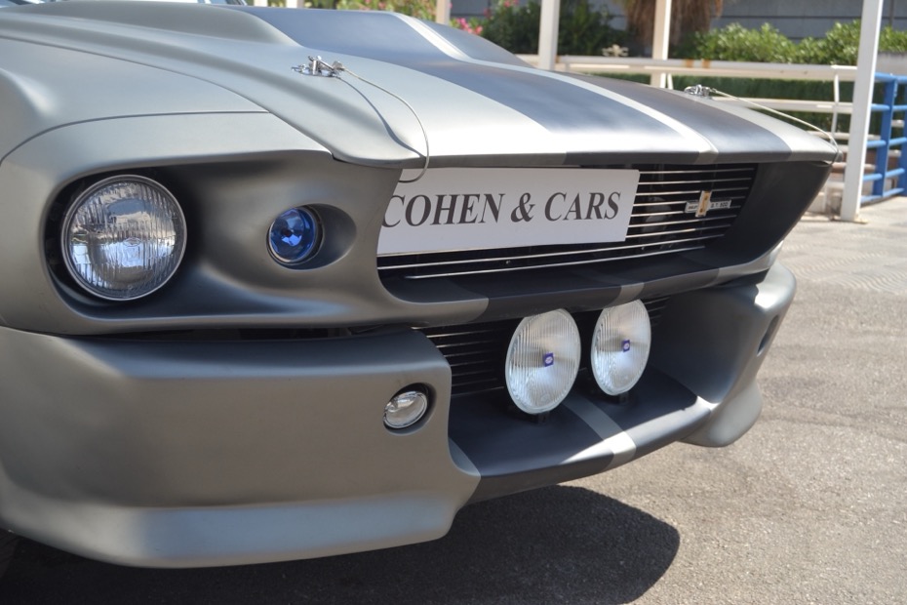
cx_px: 454
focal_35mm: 46
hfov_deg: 42.3
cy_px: 302
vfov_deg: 28.9
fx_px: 1171
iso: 100
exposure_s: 1/160
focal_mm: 31
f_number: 6.3
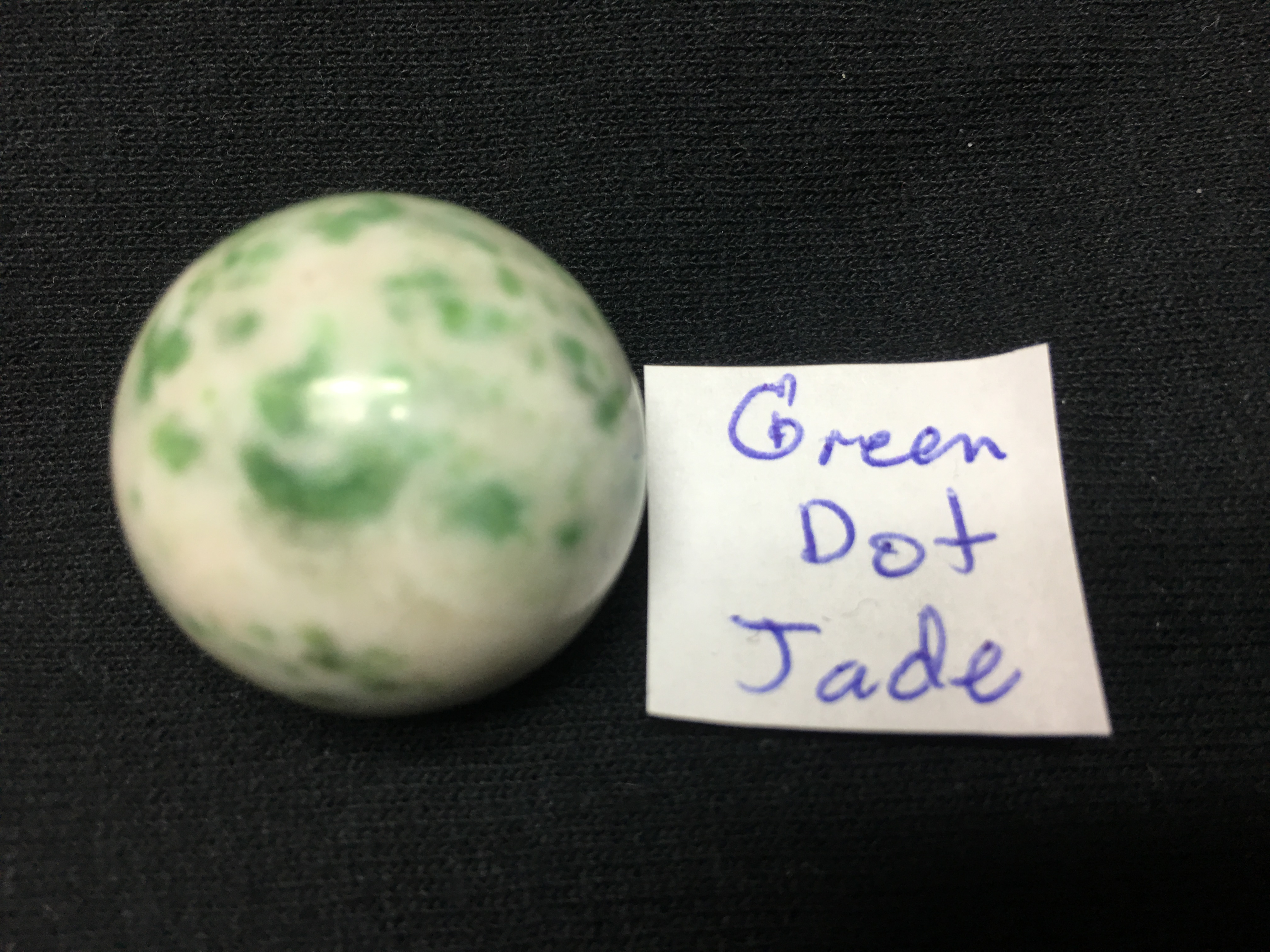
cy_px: 476
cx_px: 635
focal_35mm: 29
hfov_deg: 61.7
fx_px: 1064
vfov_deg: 48.2
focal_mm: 4.15
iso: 25
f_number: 2.2
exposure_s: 1/15
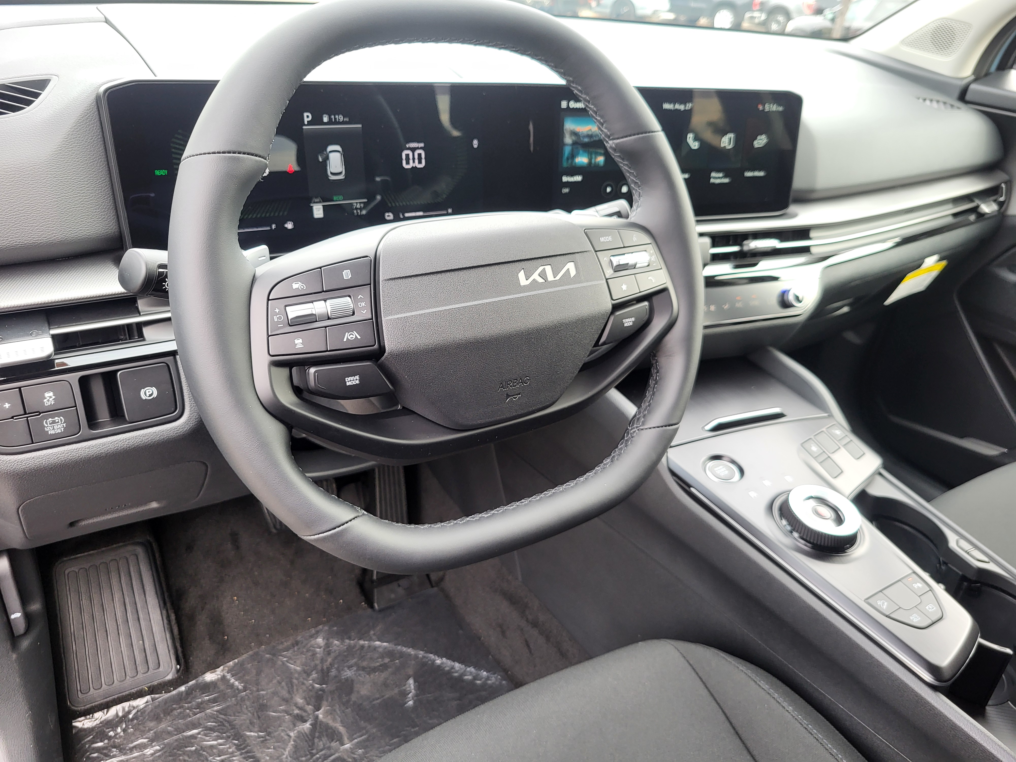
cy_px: 381
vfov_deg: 53.1
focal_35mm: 26
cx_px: 508
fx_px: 763
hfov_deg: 67.3
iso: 80
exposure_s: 1/120
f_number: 1.8
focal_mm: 5.4
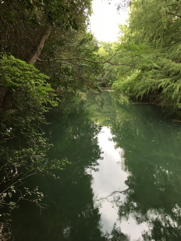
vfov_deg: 61.7
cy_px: 120
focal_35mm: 29
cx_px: 90
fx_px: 202
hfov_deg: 48.2
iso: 25
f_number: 2.2
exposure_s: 1/40
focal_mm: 4.15
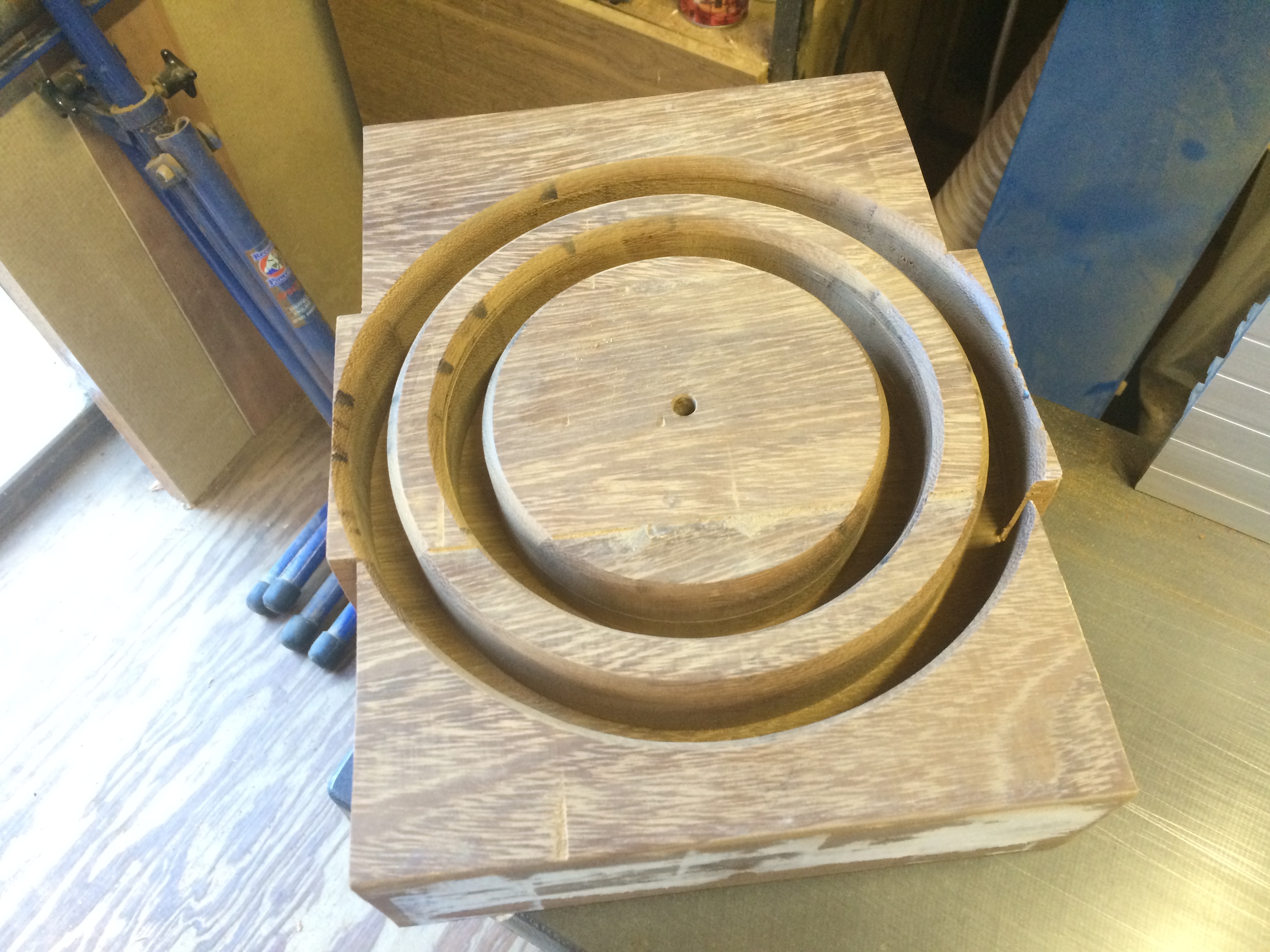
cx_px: 635
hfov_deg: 61.7
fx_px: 1064
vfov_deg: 48.2
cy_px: 476
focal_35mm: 29
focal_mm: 4.15
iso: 250
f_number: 2.2
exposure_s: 1/33
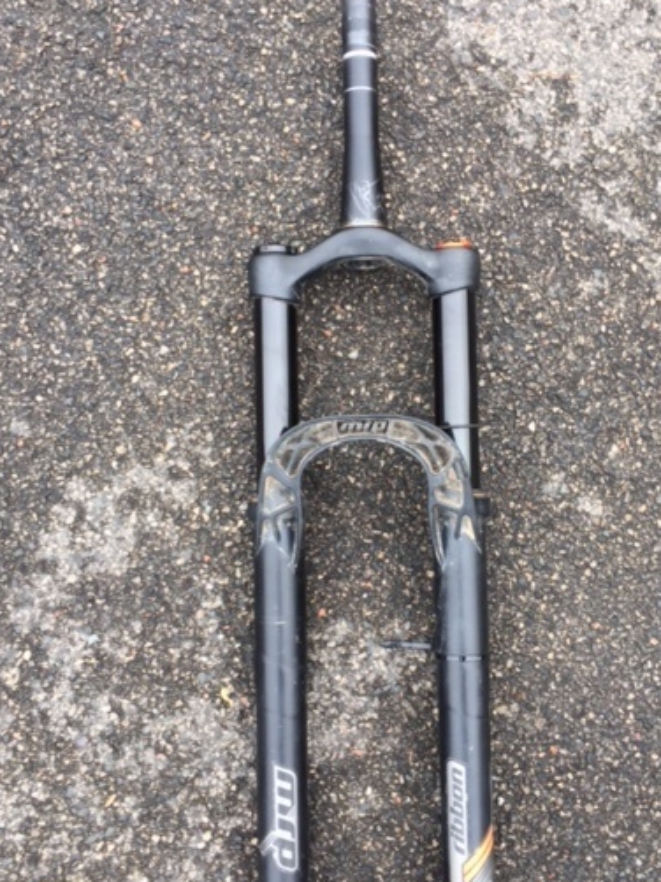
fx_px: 943
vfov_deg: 50.2
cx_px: 362
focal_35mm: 37
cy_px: 453
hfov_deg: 38.6
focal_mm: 4.15
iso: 25
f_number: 2.2
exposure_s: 1/100
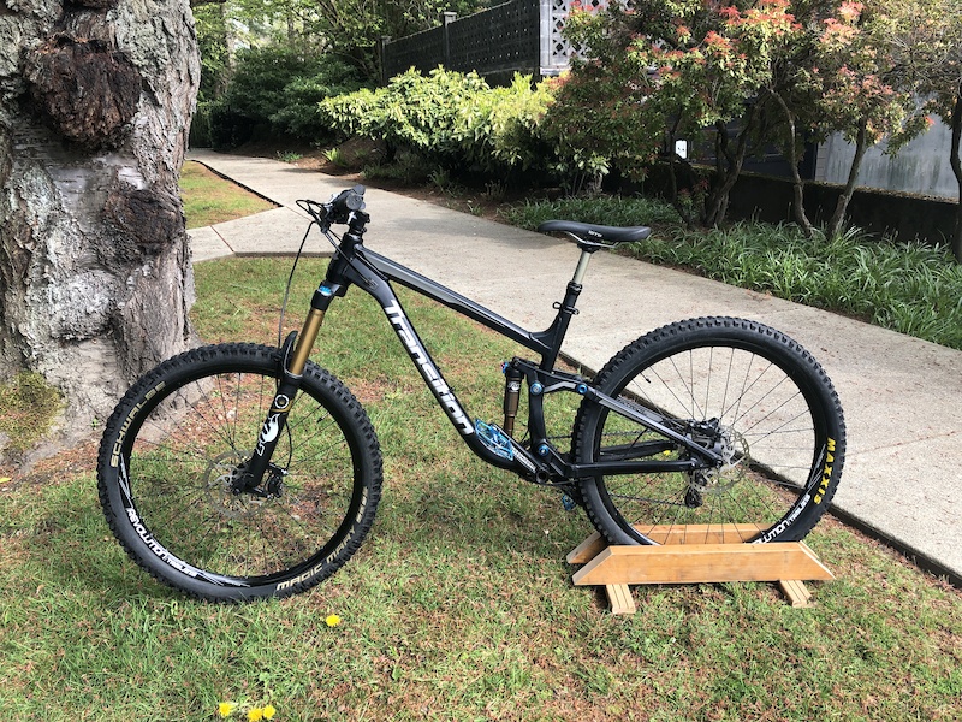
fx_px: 778
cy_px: 361
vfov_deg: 49.7
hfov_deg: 63.4
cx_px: 481
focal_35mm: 28
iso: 20
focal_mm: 3.99
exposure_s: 1/287
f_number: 1.8
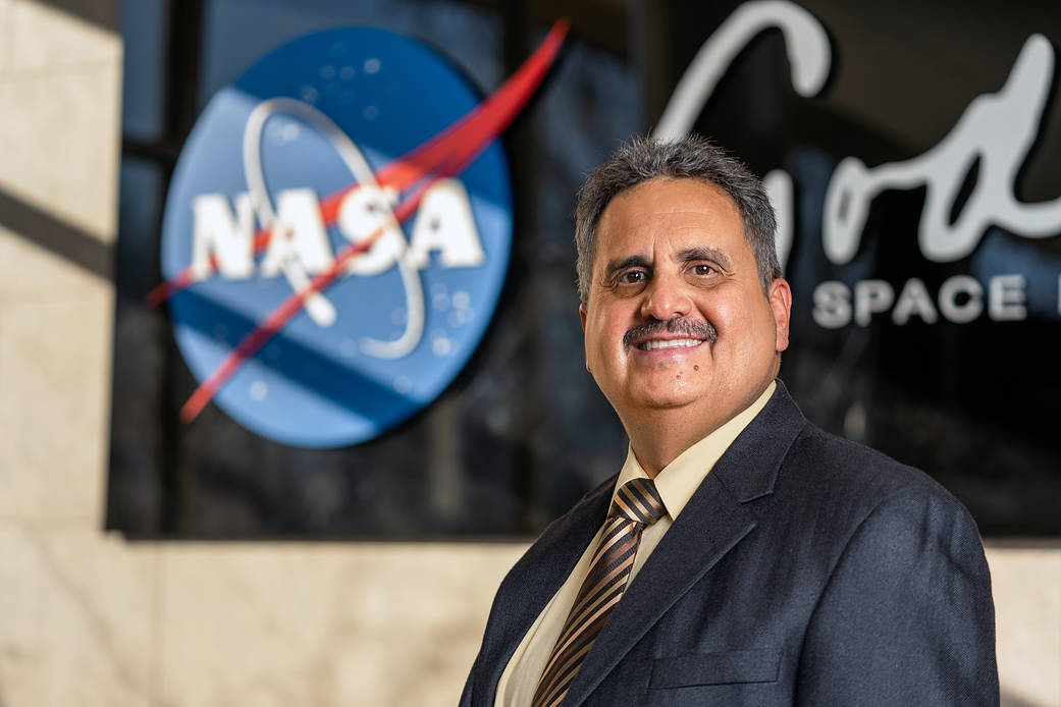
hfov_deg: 24.5
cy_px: 354
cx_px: 530
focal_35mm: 83
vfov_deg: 16.5
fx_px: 2446
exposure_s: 1/200
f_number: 2.8
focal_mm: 83
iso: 50
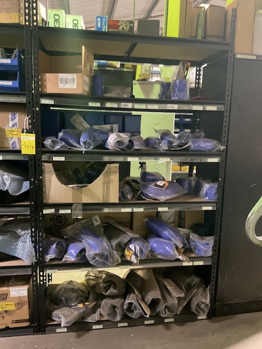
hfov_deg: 48.2
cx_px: 131
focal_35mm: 29
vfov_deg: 61.7
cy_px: 174
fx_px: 293
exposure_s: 1/25
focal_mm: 3
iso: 500
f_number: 1.8
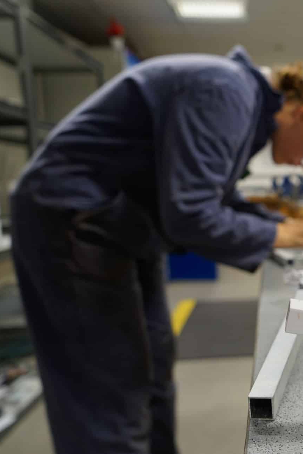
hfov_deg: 29.6
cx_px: 328
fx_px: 518
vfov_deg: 47.4
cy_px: 233
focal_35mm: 41
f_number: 4
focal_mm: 26
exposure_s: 1/60
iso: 640
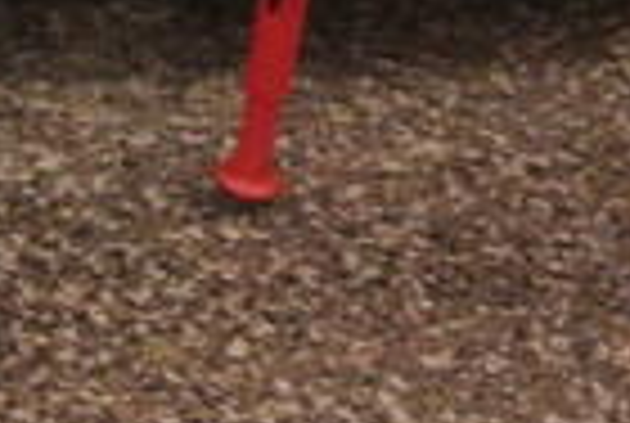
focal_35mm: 285
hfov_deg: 7.0
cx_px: -500
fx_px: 4998
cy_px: 178
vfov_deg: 4.8
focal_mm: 14
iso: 1250
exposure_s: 1/15
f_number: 4
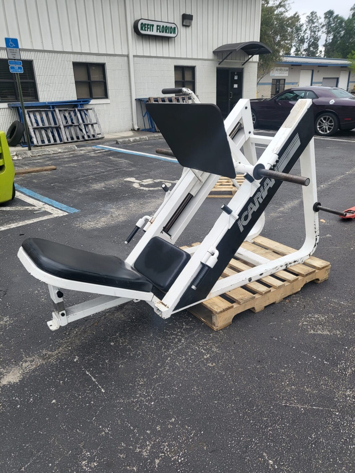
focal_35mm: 26
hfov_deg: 53.1
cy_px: 236
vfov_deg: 67.3
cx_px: 178
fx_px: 356
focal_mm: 4.25
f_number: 1.8
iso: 50
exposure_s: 1/508
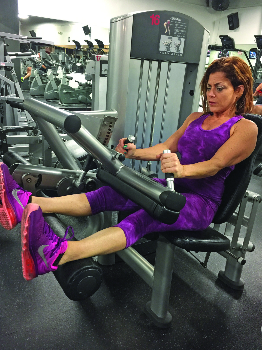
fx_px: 303
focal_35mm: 30
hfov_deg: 46.8
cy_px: 179
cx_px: 128
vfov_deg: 60.0
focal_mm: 4.15
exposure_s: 1/15
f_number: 2.2
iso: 100
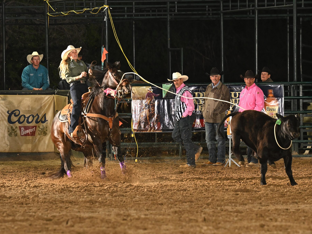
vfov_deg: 4.6
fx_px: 2938
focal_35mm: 326
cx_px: 155
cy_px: 117
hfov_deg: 6.1
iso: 640
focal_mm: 200
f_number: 4.5
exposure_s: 1/250
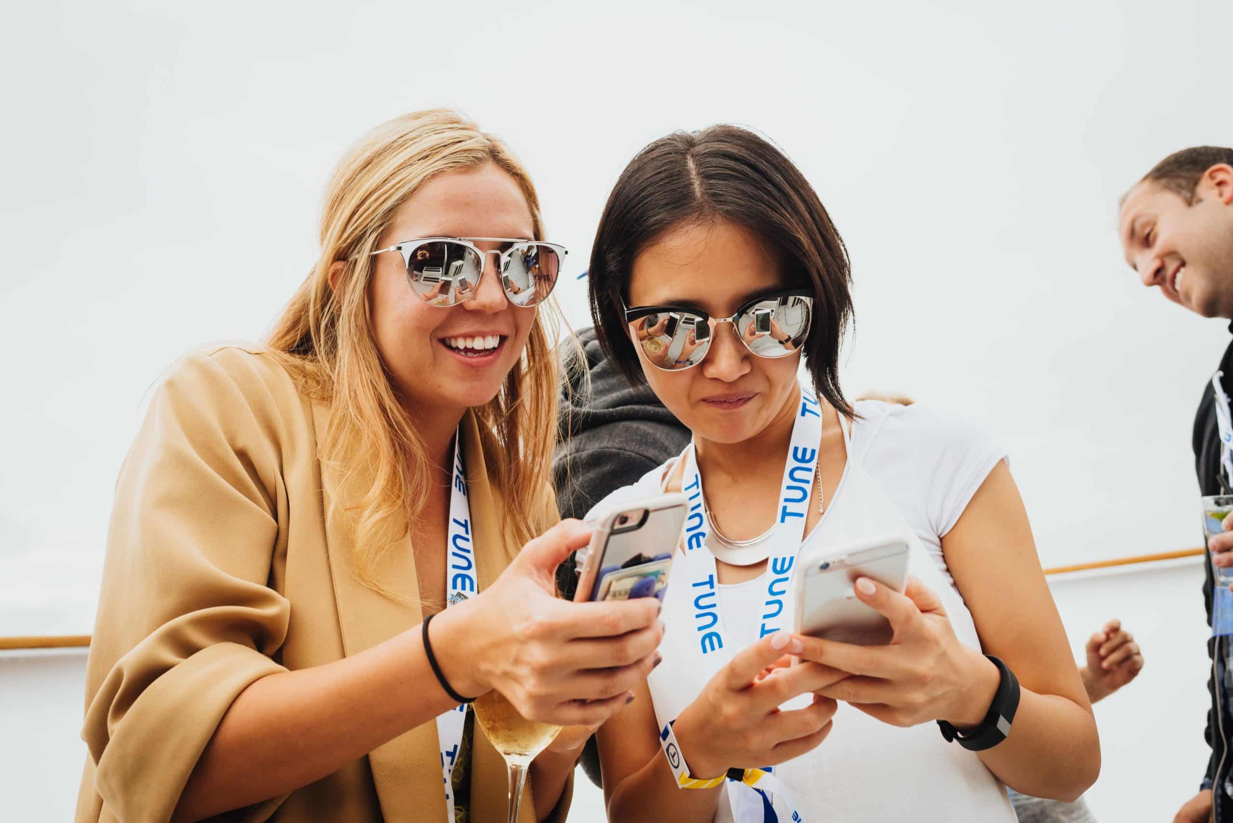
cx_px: 616
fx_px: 1199
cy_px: 412
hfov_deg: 54.4
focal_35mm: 35
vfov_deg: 37.9
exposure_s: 1/800
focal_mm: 35
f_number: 5.6
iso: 320
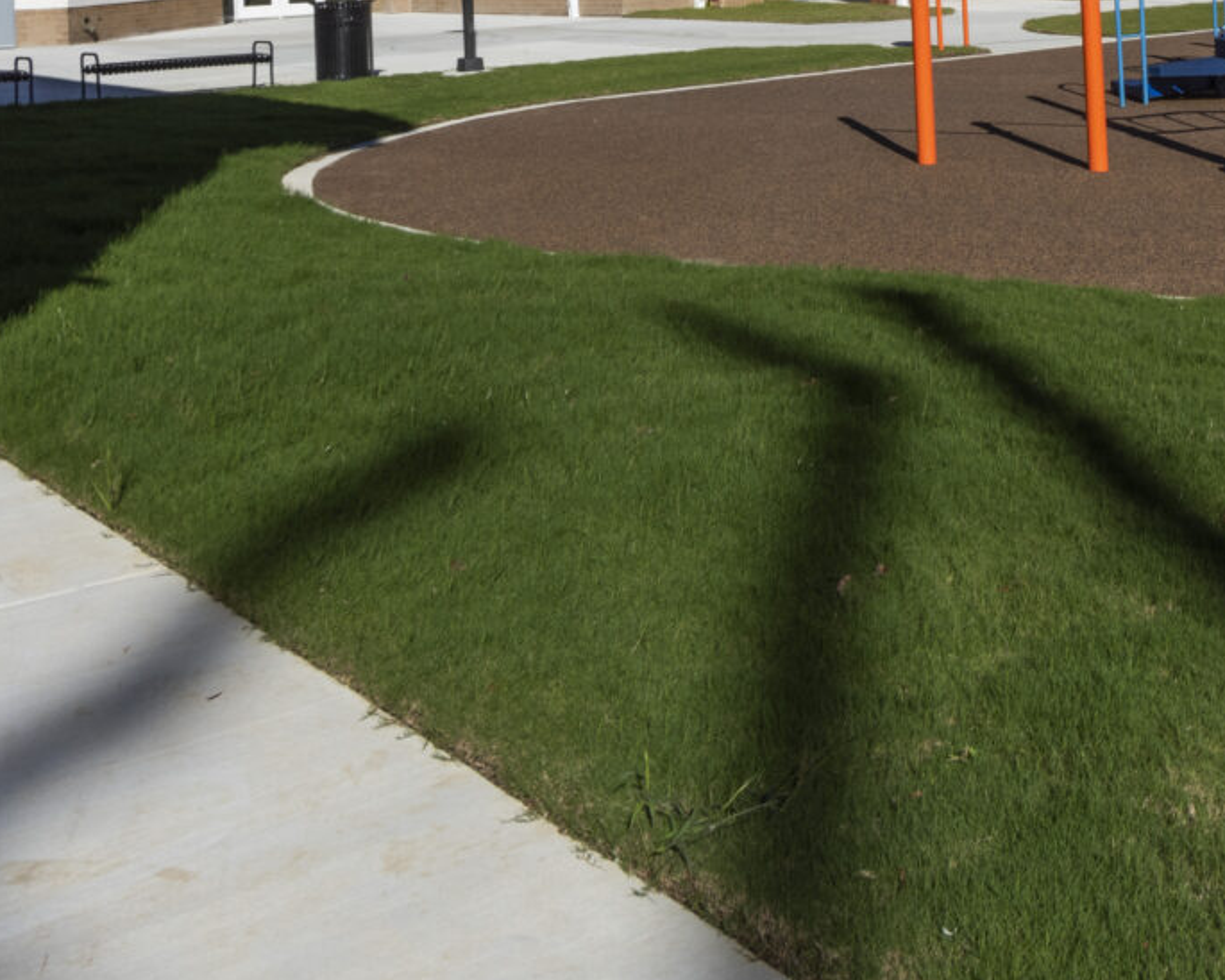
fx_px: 1813
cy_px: -87
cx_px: 794
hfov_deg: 37.0
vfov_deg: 27.7
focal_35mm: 50
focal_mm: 19
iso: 200
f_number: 16
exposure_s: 1/250
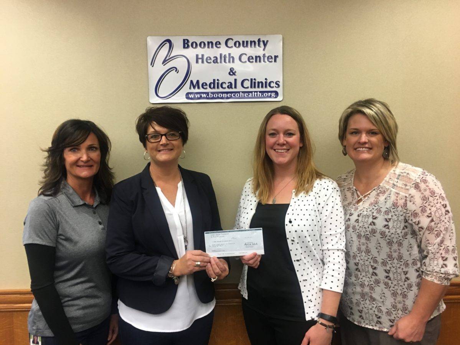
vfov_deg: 48.2
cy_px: 172
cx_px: 230
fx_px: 385
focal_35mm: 29
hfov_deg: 61.7
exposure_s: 1/30
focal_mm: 4.15
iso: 125
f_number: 2.2
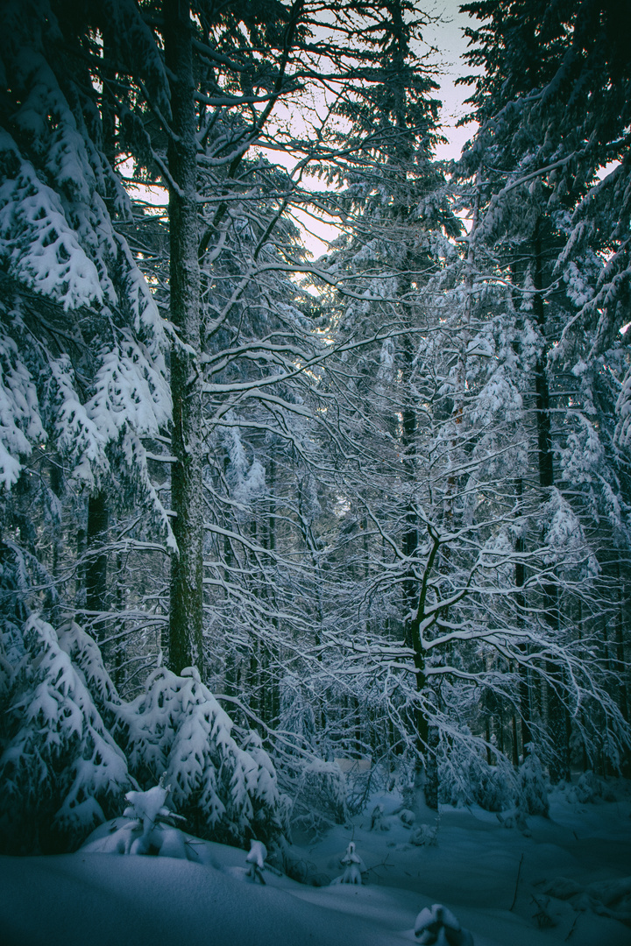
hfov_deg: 34.2
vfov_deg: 49.6
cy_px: 473
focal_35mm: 39
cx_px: 316
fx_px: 1025
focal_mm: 26
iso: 200
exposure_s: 1/250
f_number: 6.3
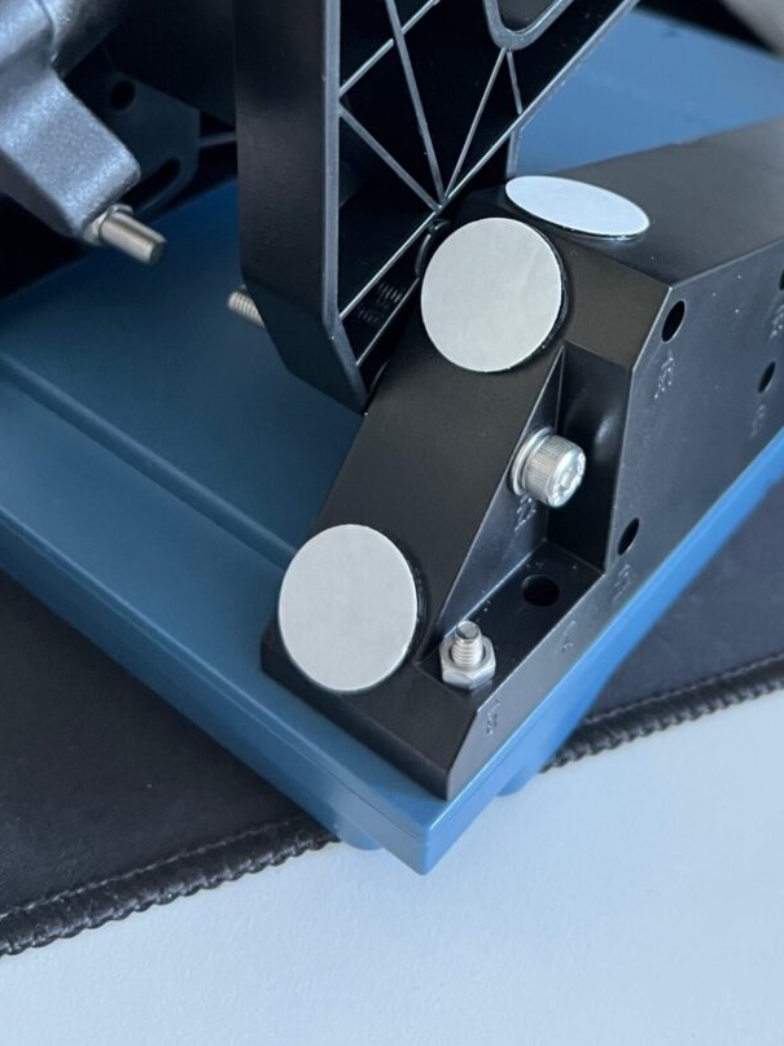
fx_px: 1329
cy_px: 170
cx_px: 463
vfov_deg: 40.7
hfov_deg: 32.8
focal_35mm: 44
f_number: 1.5
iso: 500
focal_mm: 5.7
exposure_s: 1/49
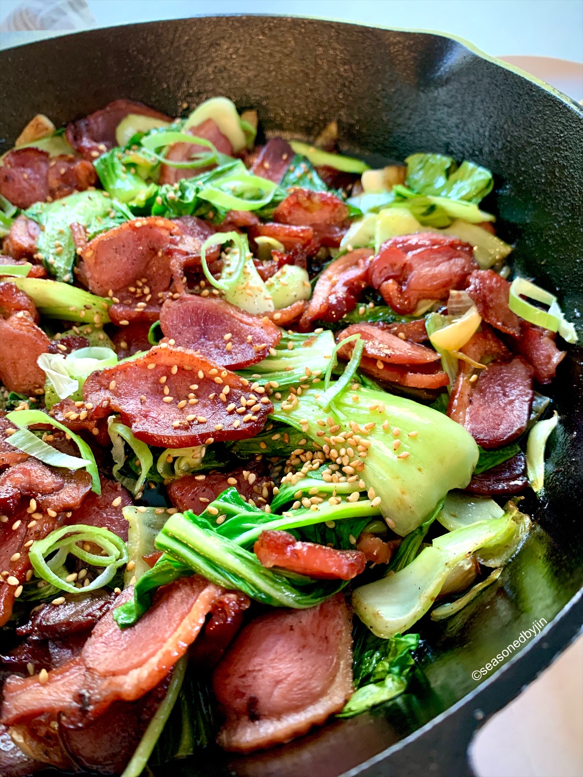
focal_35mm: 26
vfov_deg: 67.3
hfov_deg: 53.1
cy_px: 388
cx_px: 292
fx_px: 584
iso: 400
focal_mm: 4.25
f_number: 1.8
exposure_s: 1/40
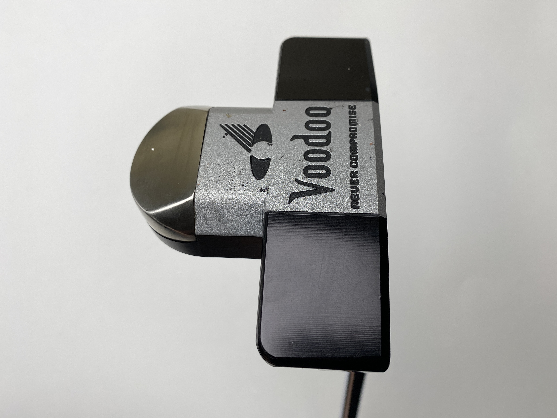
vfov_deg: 51.3
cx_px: 288
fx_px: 434
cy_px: 203
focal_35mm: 27
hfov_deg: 65.3
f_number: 1.8
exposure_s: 1/394
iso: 32
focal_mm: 4.25
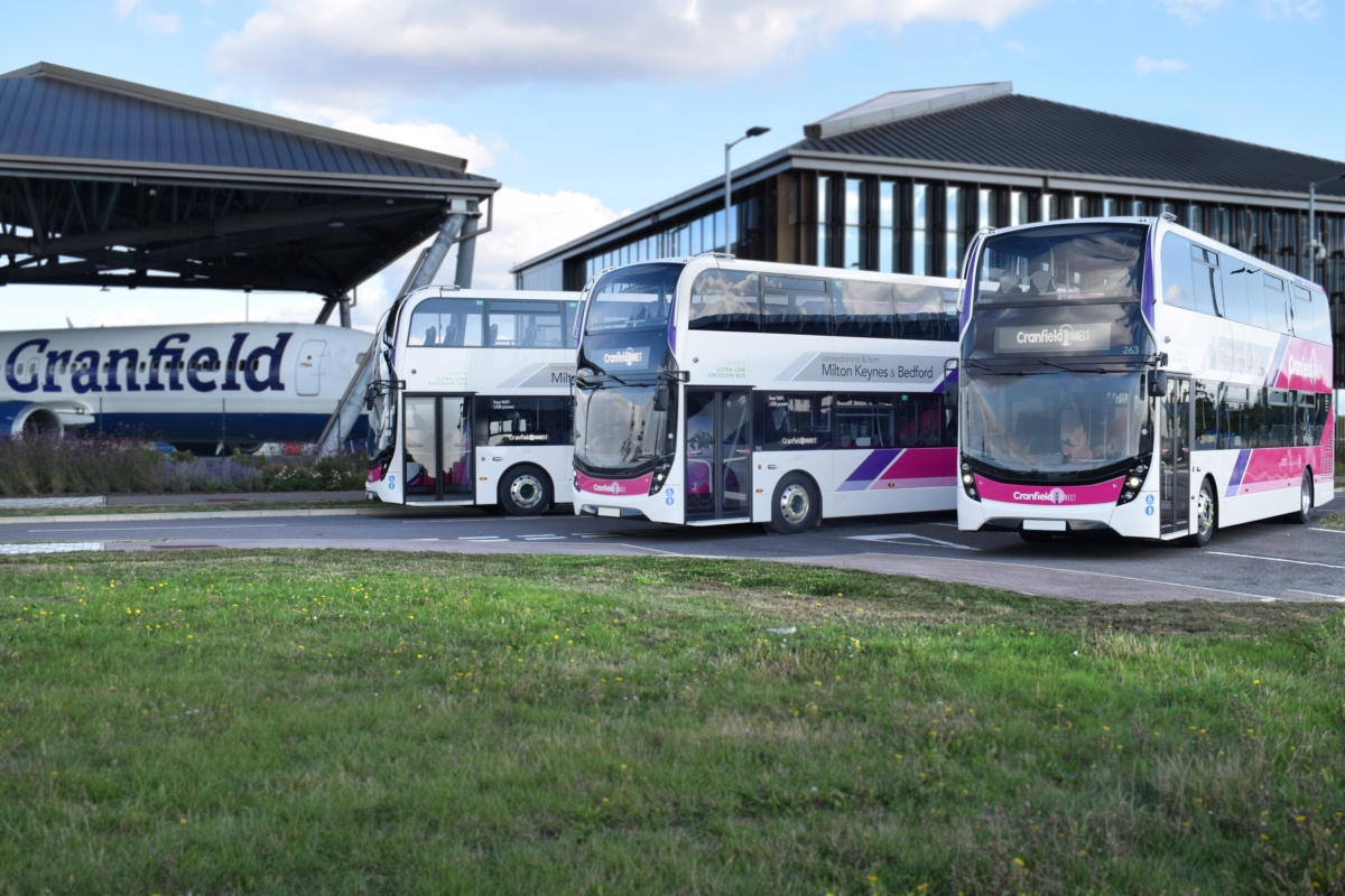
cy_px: 448
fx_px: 1457
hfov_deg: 49.6
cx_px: 672
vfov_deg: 34.2
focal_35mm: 39
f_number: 8
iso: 200
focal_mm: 26
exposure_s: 1/250
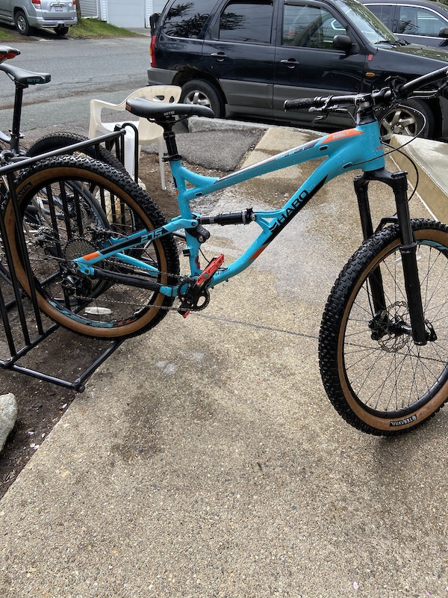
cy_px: 299
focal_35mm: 26
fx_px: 449
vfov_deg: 67.3
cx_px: 224
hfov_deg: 53.1
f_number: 1.8
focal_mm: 4.25
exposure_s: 1/707
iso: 32
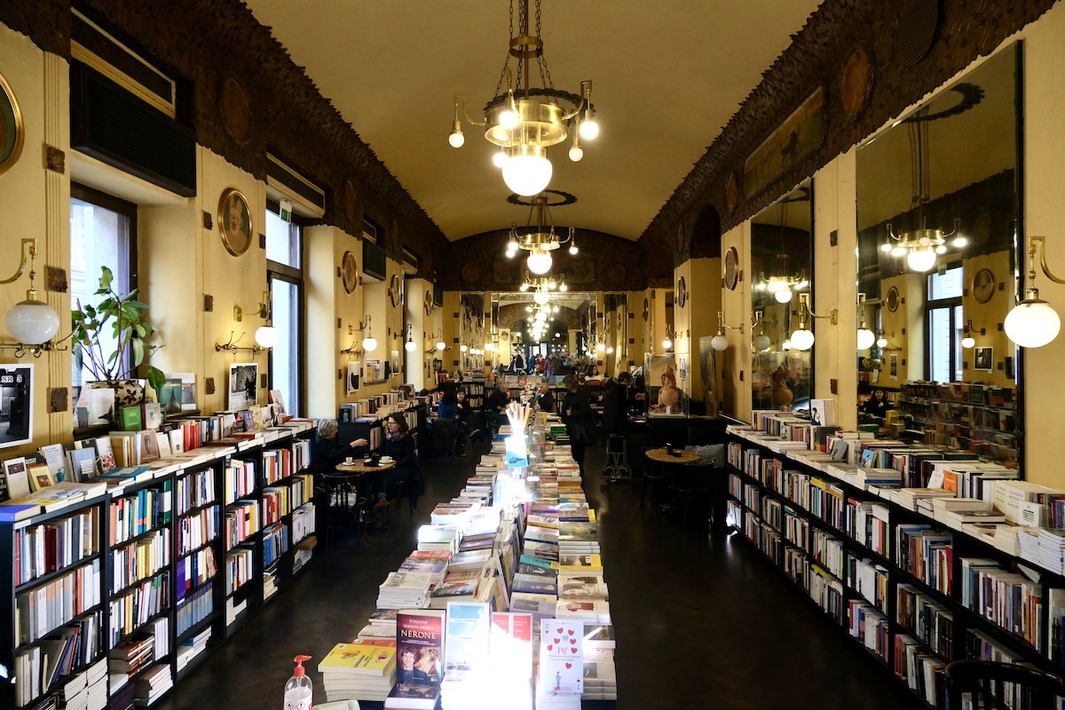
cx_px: 532
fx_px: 680
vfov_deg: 55.1
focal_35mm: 23
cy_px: 355
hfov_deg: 76.1
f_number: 3.5
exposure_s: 1/100
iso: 1250
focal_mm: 15
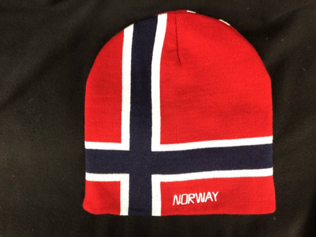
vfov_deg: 49.7
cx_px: 158
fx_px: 256
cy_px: 118
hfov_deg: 63.4
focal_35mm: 28
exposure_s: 1/15
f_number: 1.8
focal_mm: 3.99
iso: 80
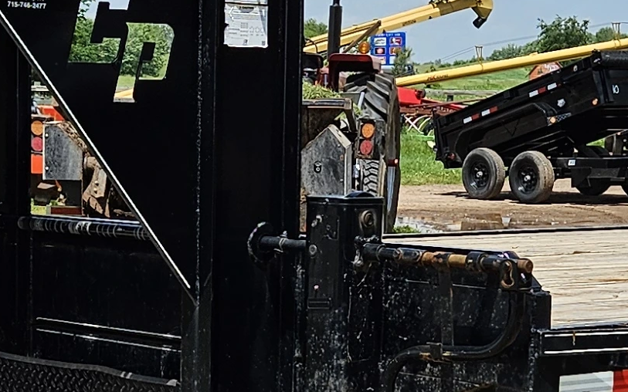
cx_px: 236
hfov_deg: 17.4
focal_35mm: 120
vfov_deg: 10.8
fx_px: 2054
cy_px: 359
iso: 25
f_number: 1.8
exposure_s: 1/2384
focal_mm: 5.4
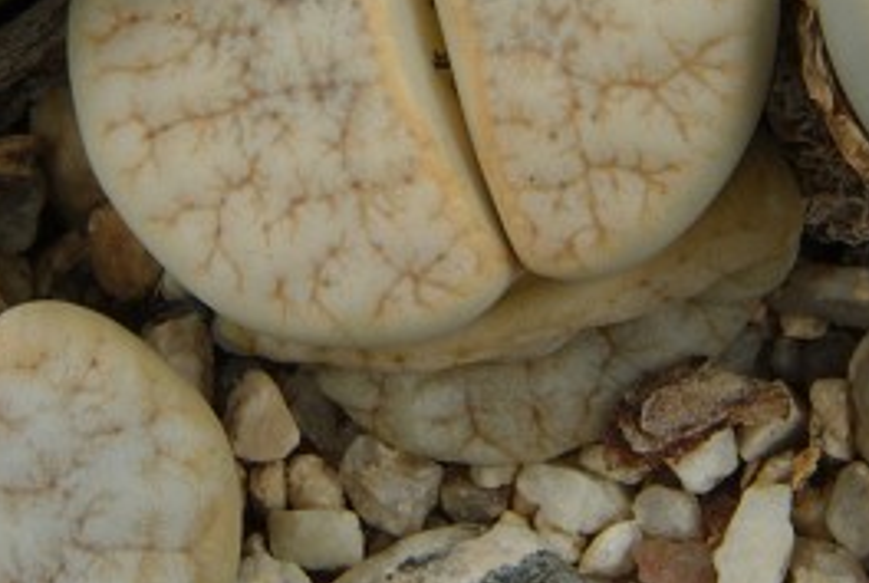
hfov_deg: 10.3
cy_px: 61
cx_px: 385
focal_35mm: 199
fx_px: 4812
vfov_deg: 6.9
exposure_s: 1
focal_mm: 70
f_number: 38
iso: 100
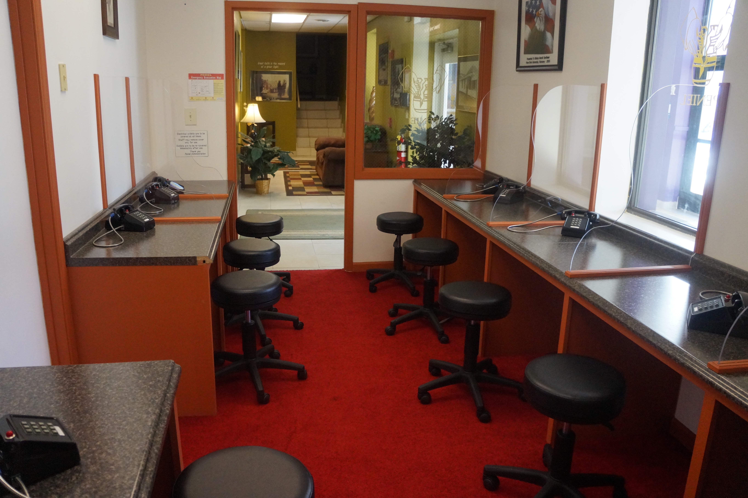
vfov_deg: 47.9
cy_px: 249
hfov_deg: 67.4
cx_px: 374
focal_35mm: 27
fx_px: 561
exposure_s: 1/160
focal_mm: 18
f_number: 3.5
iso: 1600
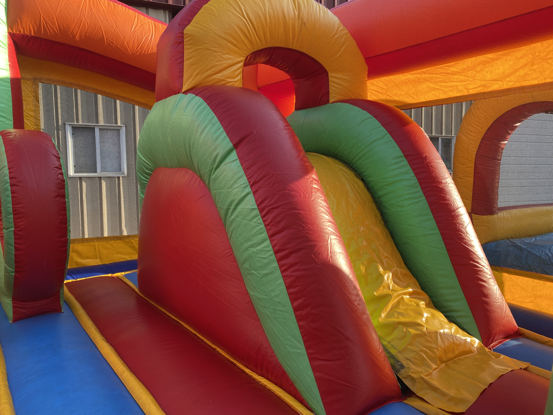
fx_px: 415
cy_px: 208
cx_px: 276
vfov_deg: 53.1
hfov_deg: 67.3
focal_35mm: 26
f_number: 1.8
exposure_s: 1/288
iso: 32
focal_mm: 4.25
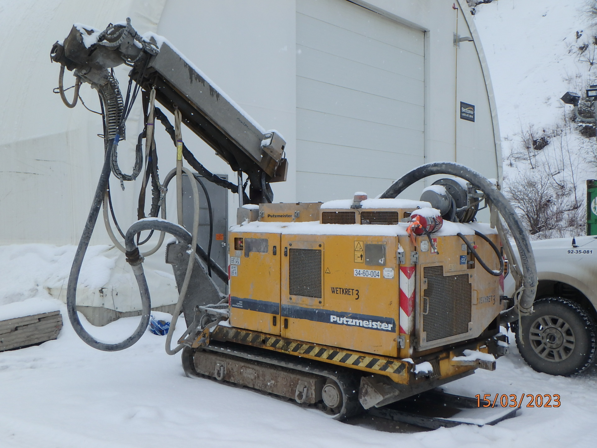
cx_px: 298
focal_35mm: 36
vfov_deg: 39.7
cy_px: 224
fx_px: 621
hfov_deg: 51.4
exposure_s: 1/500
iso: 125
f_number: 5
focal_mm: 6.4
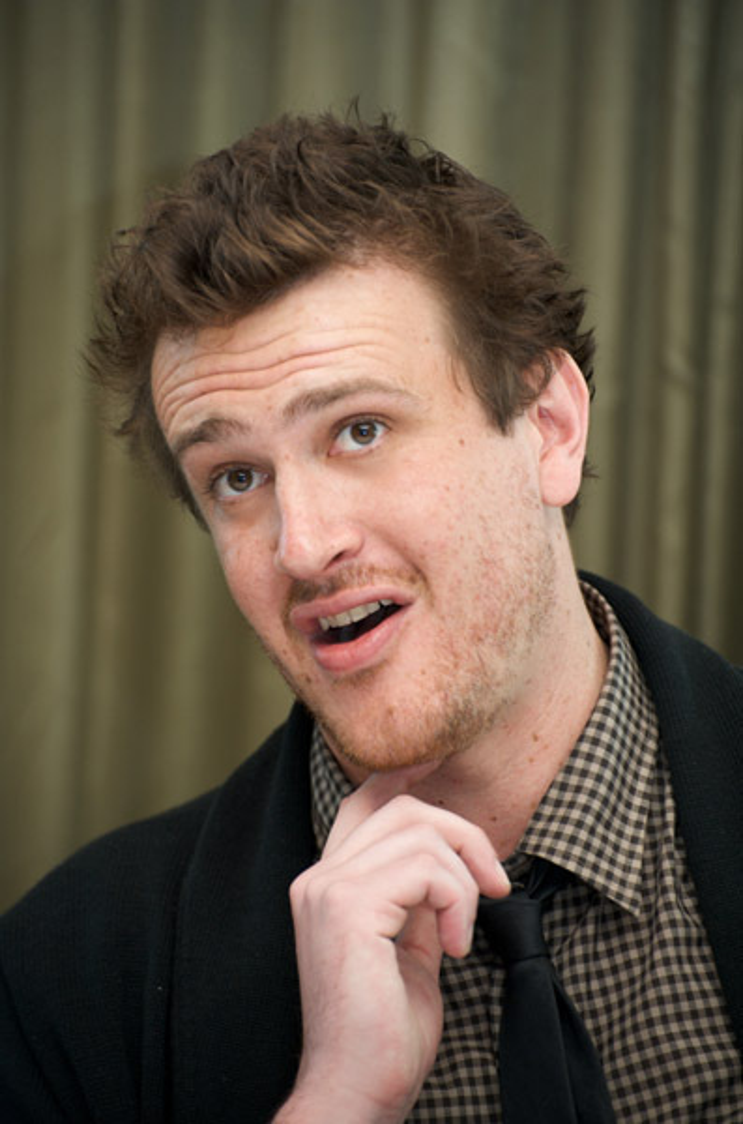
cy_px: 562
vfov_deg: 12.5
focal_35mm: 165
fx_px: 5134
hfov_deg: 8.3
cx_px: 372
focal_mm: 165
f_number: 5
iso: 640
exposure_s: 1/60
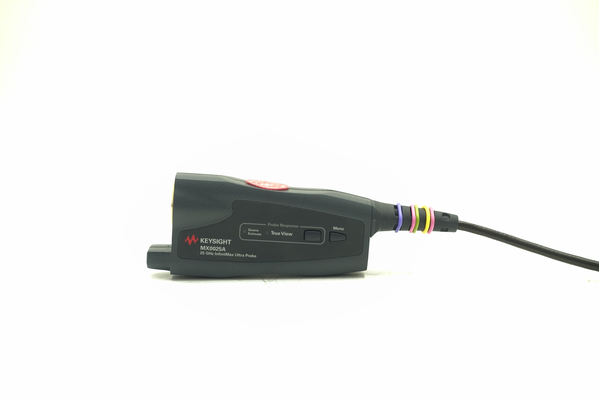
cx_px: 300
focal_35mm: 63
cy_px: 200
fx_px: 1048
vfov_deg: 21.6
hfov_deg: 31.9
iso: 100
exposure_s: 1/5
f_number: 5
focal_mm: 23.14
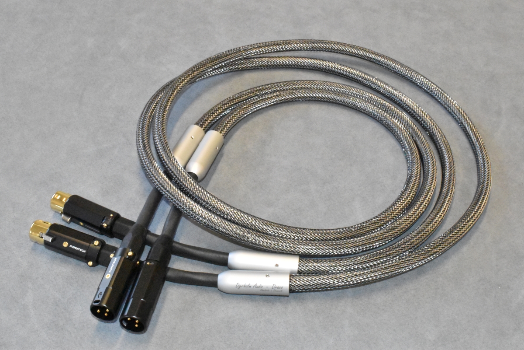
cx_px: 262
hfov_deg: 38.9
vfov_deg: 26.5
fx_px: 742
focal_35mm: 51
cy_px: 175
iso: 14400
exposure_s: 1/60
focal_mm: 34
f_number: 29
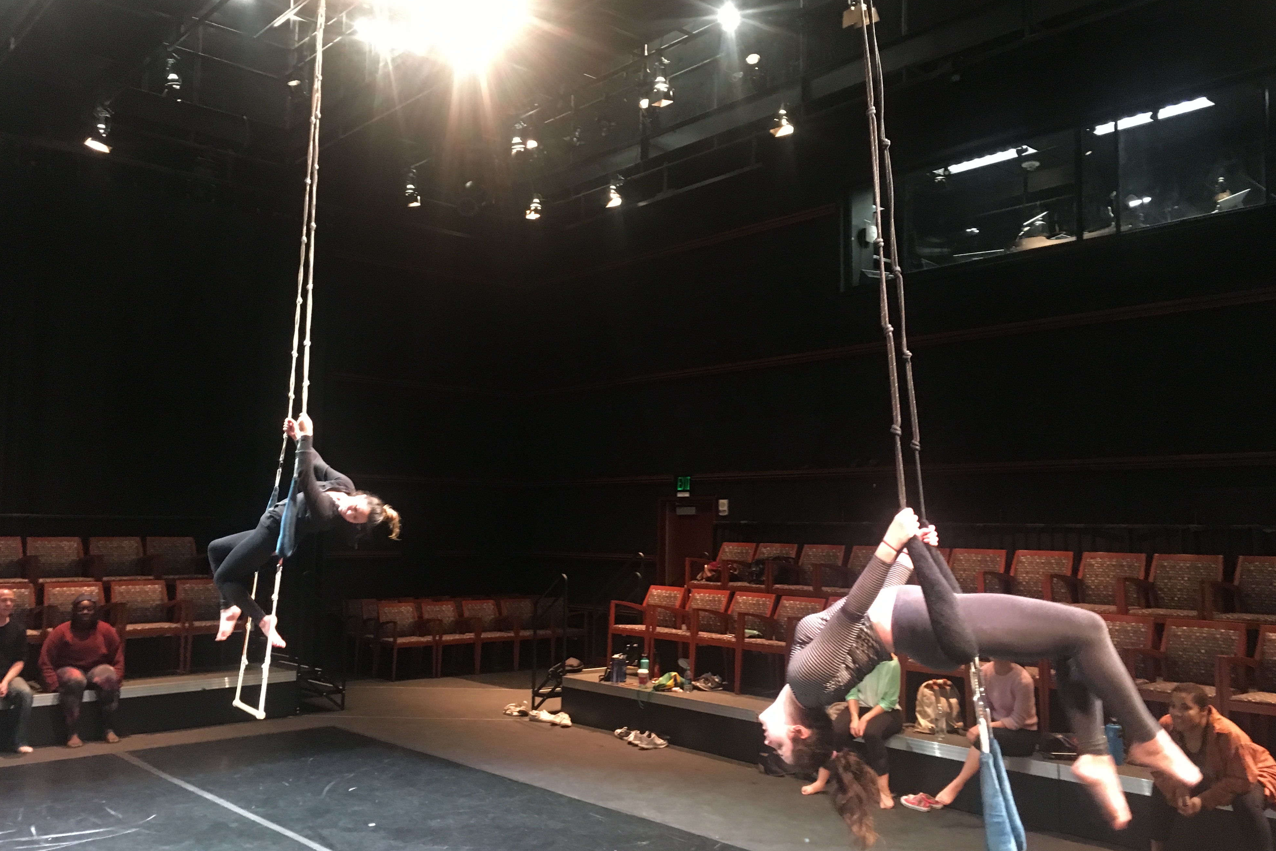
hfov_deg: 60.3
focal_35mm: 31
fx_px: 1099
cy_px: 420
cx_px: 627
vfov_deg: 42.3
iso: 200
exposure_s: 1/15
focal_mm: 4.15
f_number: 2.2
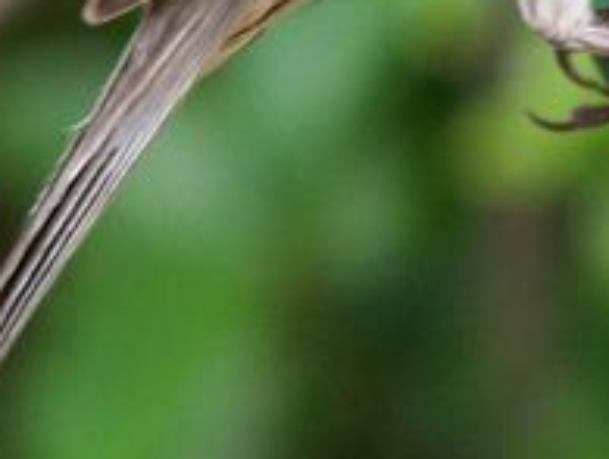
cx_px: 603
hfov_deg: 2.3
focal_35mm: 878
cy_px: -194
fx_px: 15475
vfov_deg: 1.7
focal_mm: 44.4
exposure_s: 1/160
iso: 140
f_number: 3.6
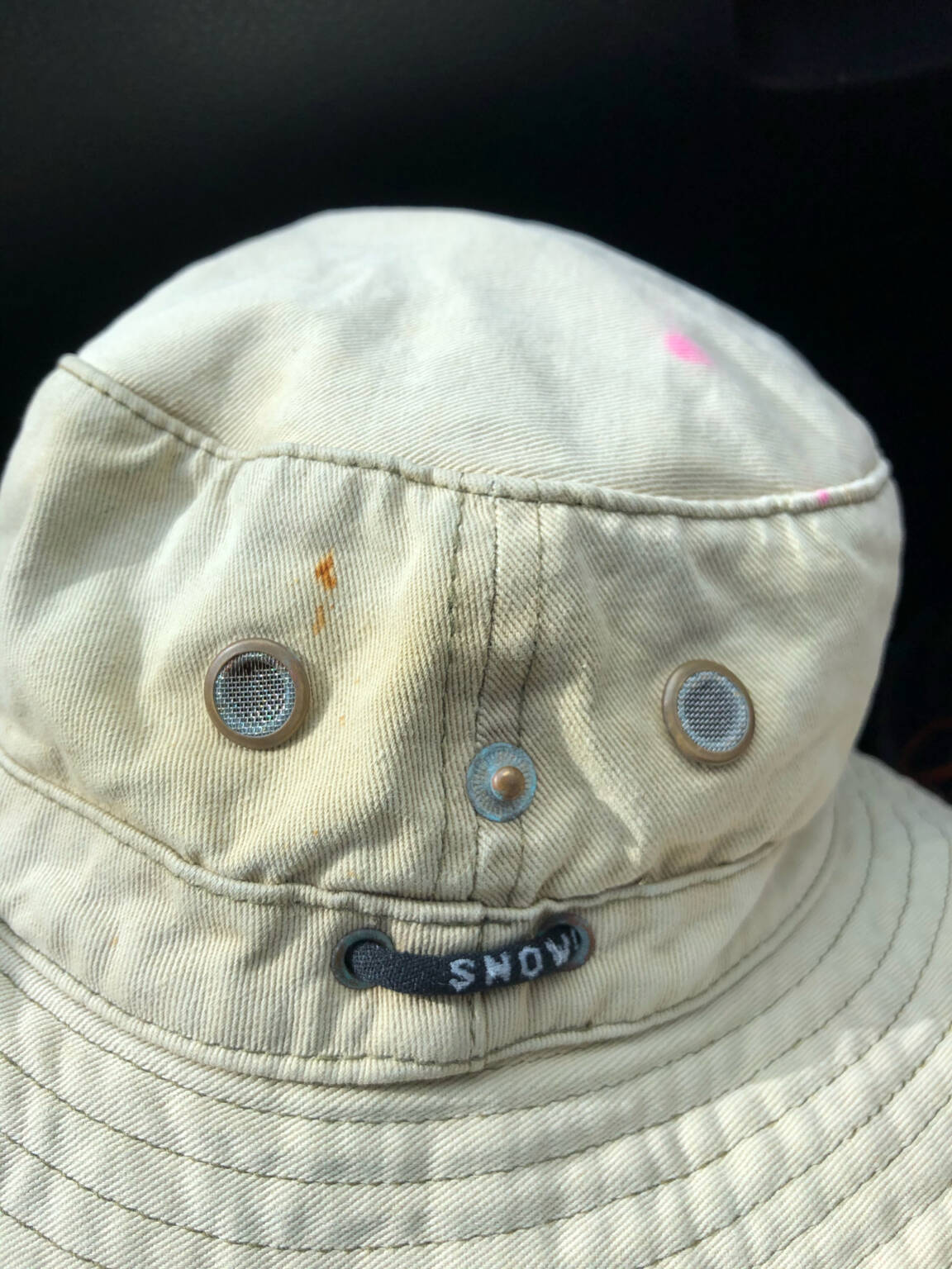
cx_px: 476
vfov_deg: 63.4
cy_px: 634
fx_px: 1027
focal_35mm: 28
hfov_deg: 49.7
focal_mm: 3.99
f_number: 1.8
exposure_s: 1/657
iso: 20
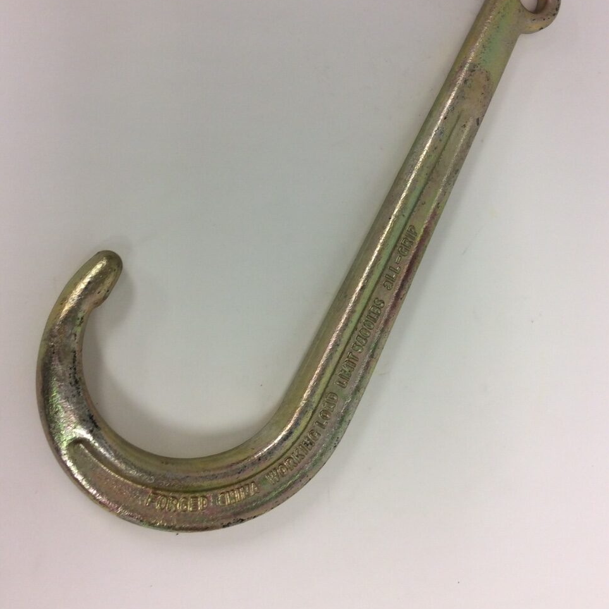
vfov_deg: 43.7
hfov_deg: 43.9
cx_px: 305
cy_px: 259
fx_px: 756
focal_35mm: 38
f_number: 2.4
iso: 32
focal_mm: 3.3
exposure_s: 1/30
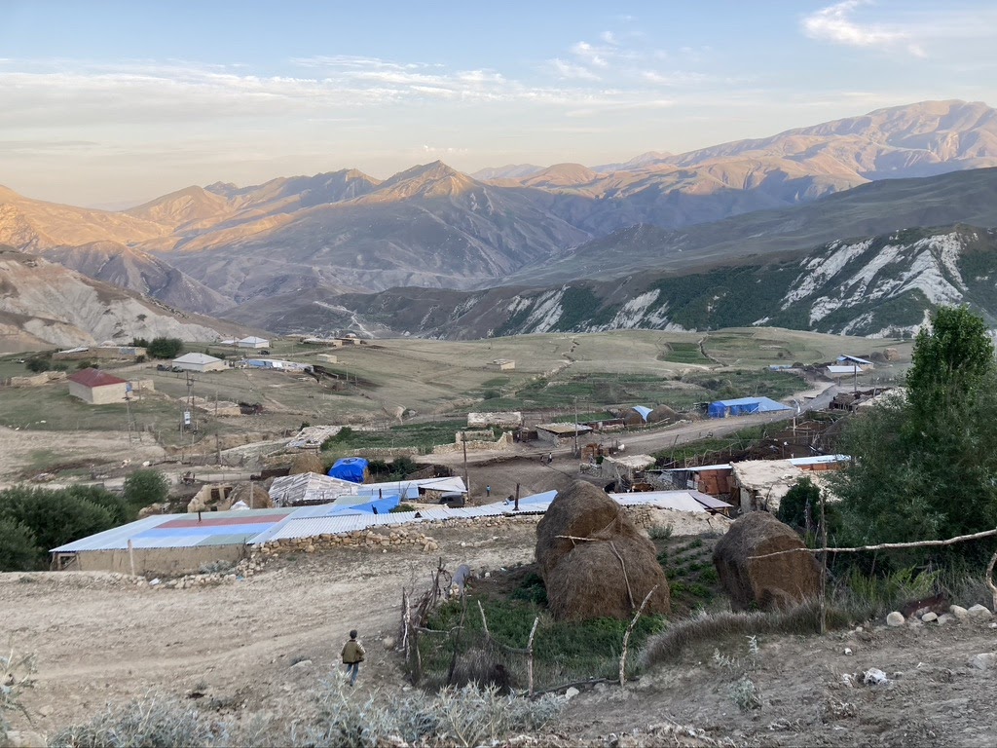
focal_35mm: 28
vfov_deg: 49.7
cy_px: 374
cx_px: 498
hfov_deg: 63.4
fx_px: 806
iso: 20
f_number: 1.8
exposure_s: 1/245
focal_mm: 3.99
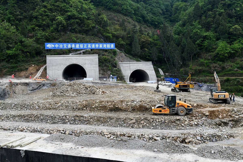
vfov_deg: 37.9
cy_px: 81
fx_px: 236
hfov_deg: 54.4
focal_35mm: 35
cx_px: 122
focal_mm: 35
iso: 160
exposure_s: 1/200
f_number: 9
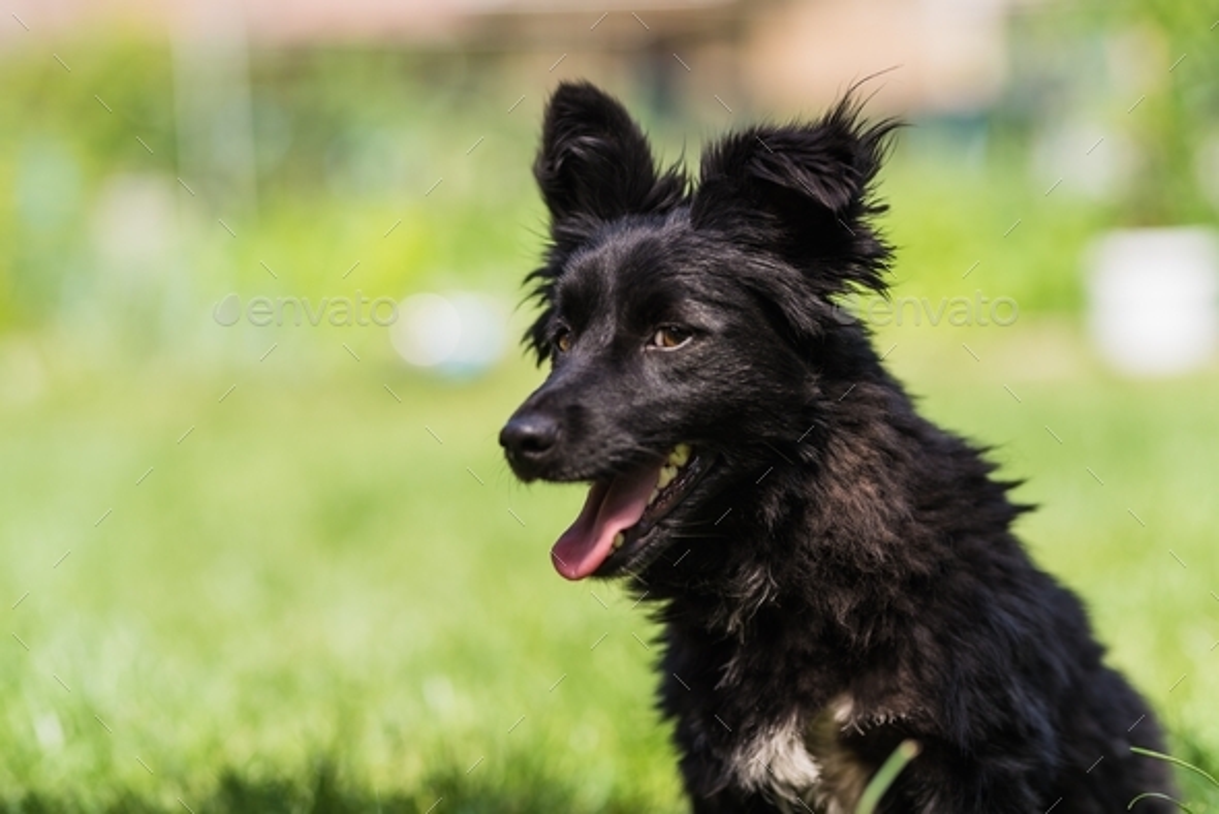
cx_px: 610
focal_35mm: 85
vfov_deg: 16.1
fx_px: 2879
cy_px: 407
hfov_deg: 23.9
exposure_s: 1/2000
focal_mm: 85
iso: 100
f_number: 2
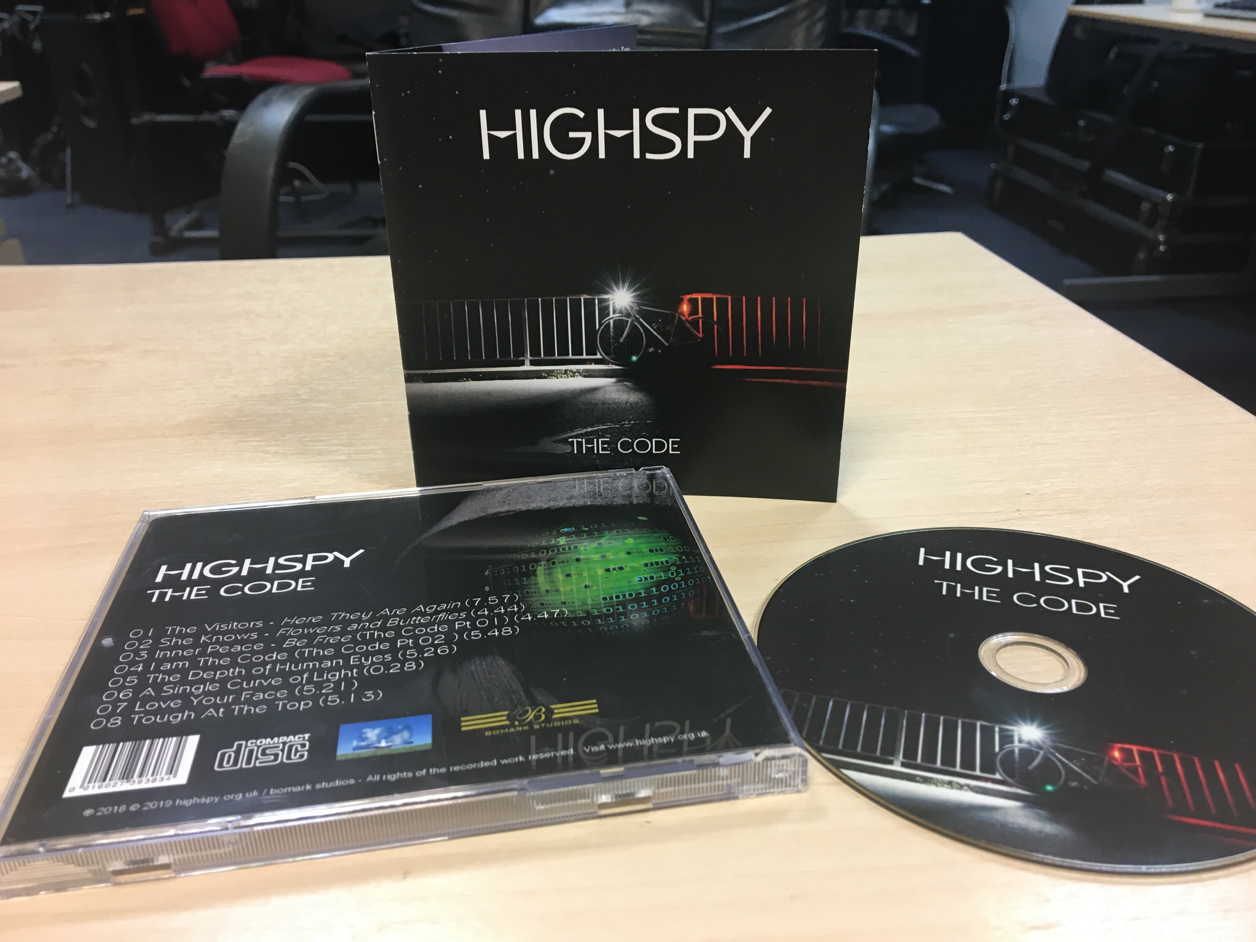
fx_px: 1052
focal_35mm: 29
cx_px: 628
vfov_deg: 48.2
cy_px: 471
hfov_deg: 61.7
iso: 100
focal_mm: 4.15
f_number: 2.2
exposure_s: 1/33
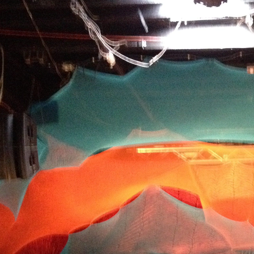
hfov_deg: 21.0
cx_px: 267
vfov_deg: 21.5
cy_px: 219
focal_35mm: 79
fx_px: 656
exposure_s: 1/15
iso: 640
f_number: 2.4
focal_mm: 4.28
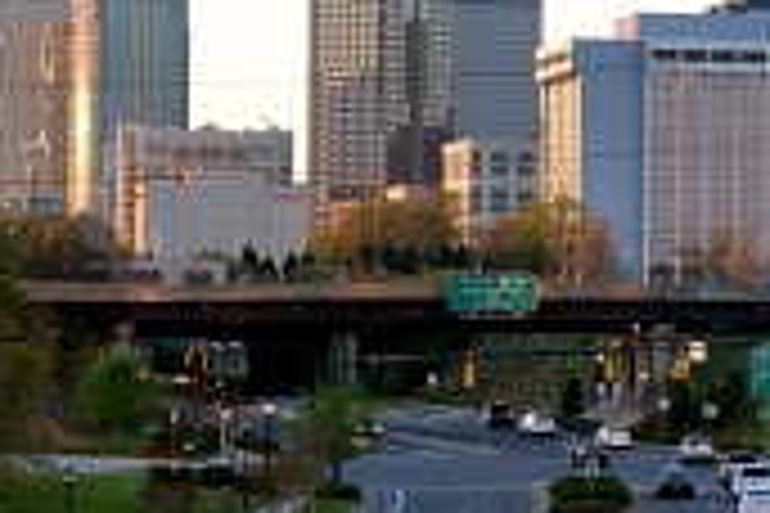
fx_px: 3282
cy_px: -90
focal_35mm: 153
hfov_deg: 13.3
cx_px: 612
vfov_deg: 8.8
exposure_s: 1/125
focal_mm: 35
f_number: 5.6
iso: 250
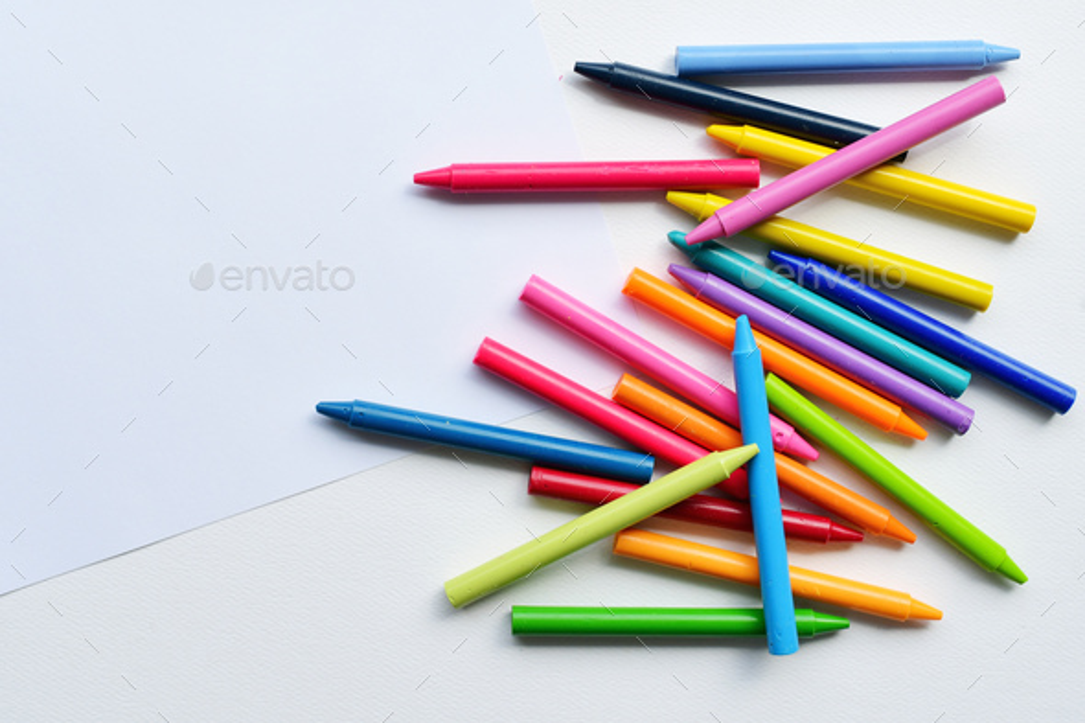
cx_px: 542
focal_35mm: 60
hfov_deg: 33.4
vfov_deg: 22.6
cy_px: 362
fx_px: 1808
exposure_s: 1/125
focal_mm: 40
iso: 200
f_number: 11
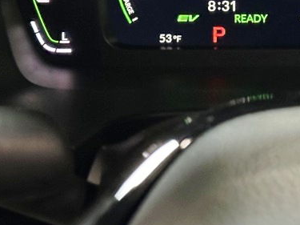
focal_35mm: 131
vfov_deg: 11.1
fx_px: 1135
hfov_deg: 14.6
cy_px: -46
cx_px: 353
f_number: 1.78
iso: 640
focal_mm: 6.86
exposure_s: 1/20
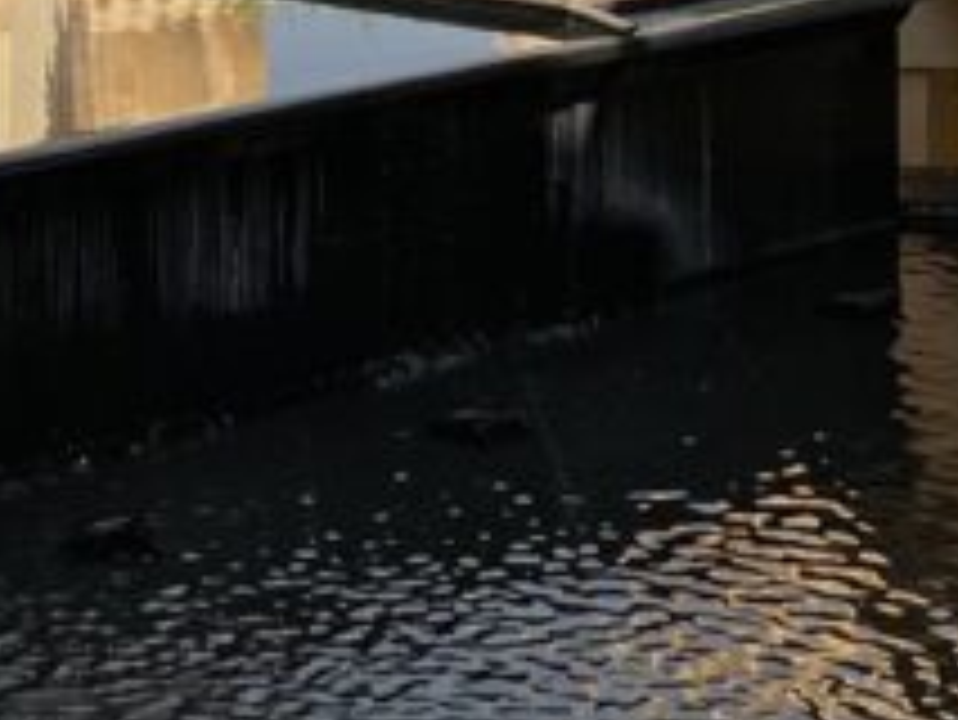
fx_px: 3655
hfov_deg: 14.9
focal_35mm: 132
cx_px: 220
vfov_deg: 10.4
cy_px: -666
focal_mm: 5.7
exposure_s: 1/5076
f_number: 1.5
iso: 50
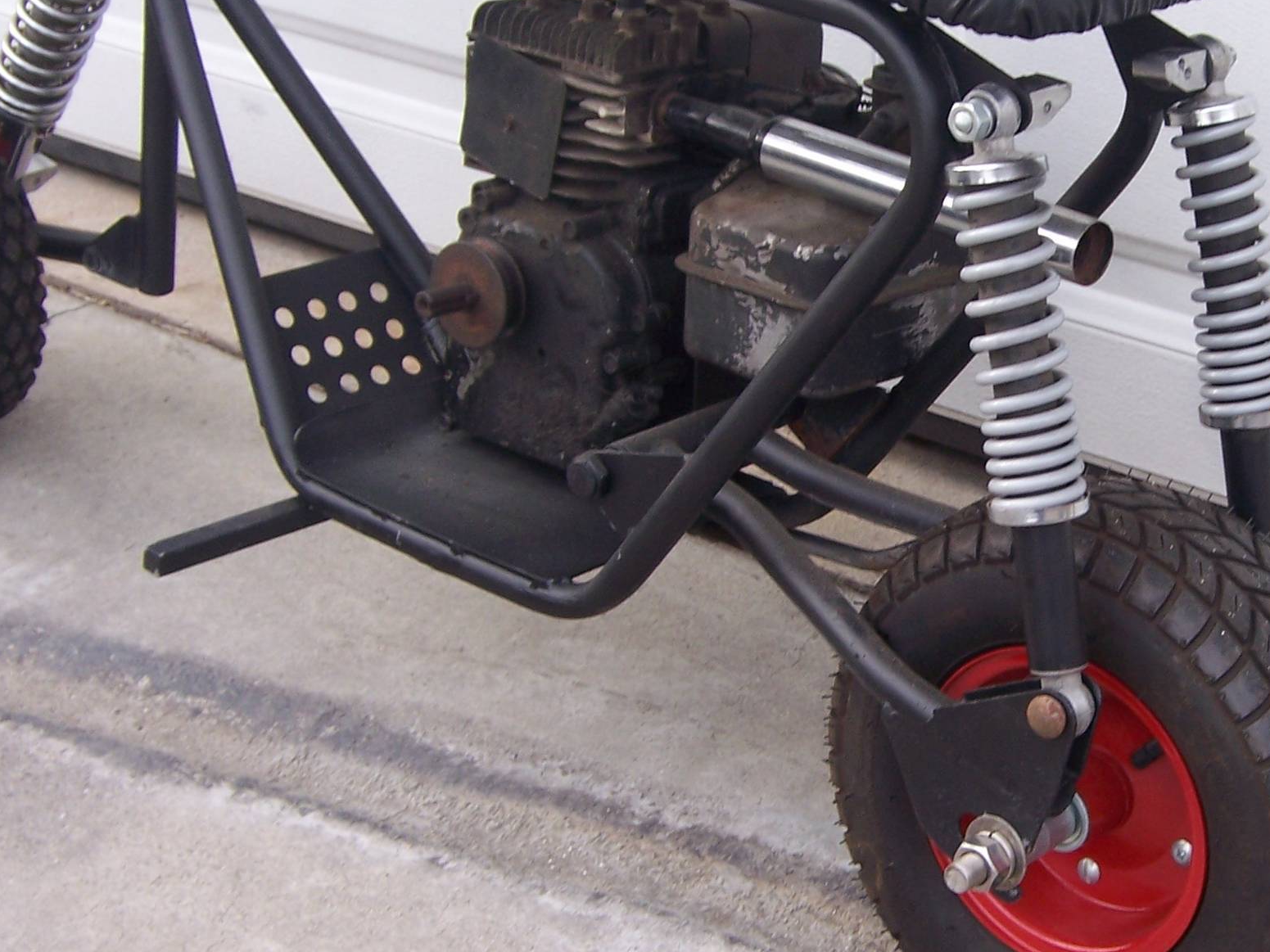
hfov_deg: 24.4
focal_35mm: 79
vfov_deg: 18.7
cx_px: 956
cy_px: 475
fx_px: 2898
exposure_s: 1/90
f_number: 4
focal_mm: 8.2
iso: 80
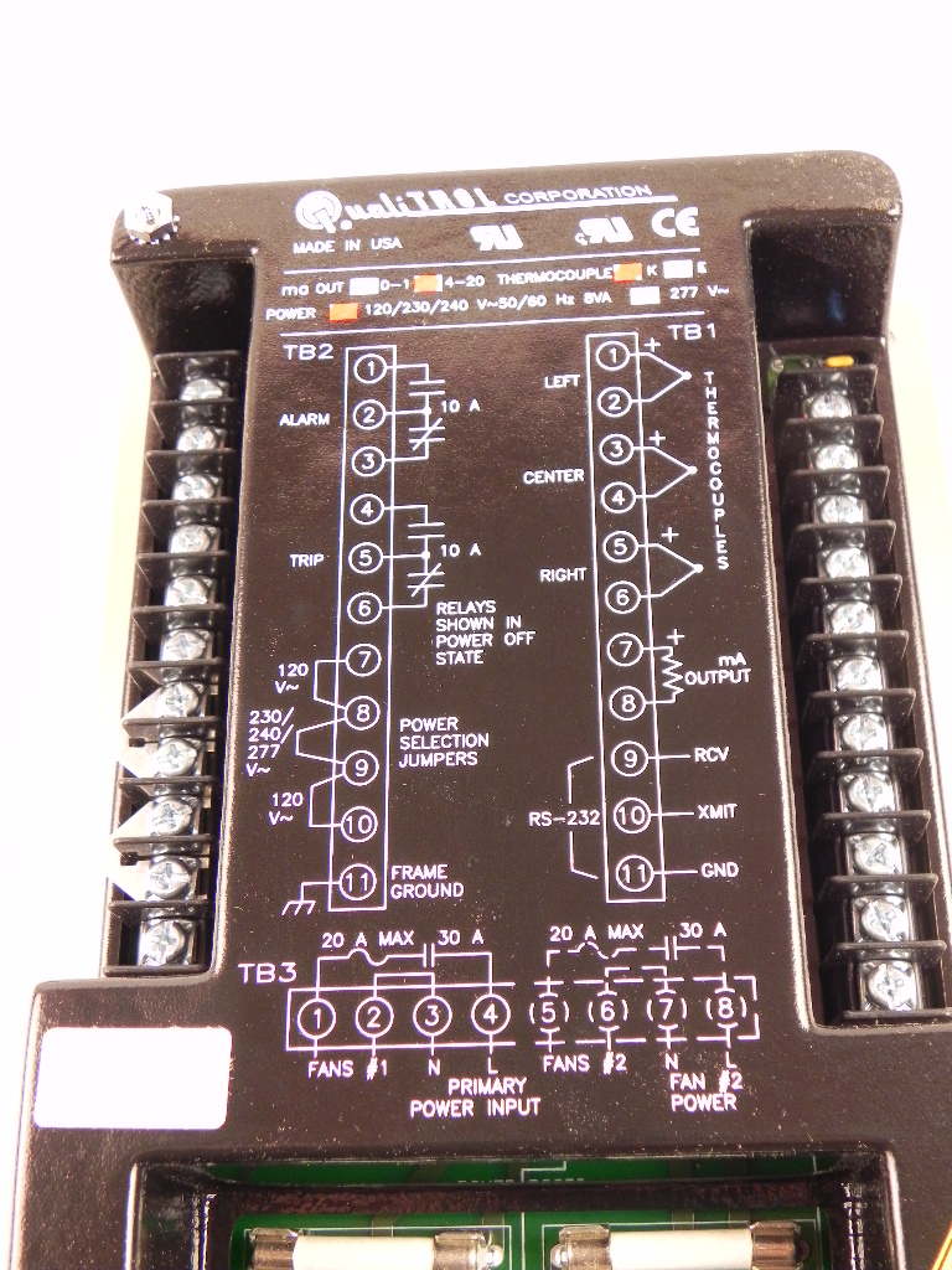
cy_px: 635
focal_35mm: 41
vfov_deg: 45.8
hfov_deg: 35.1
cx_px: 476
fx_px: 1503
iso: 400
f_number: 3.2
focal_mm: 7.3
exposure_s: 1/9.9
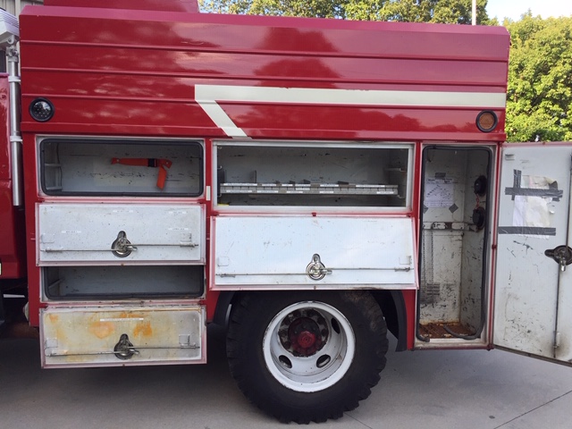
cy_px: 214
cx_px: 286
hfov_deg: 61.7
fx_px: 479
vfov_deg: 48.2
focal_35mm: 29
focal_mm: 4.15
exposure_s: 1/314
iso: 32
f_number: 2.2
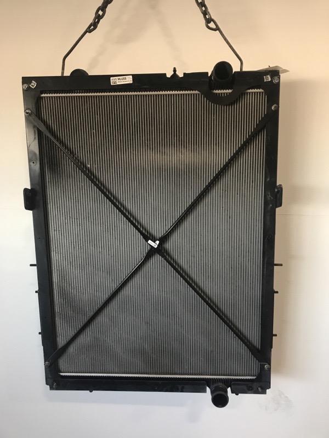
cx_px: 164
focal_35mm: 28
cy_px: 219
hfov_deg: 49.7
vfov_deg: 63.4
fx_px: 355
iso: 40
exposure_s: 1/15
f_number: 1.8
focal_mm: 3.99
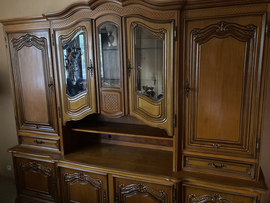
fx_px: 218
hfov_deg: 63.4
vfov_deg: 49.7
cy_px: 102
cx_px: 135
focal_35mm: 28
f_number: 1.8
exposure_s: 1/15
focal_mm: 3.99
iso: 640
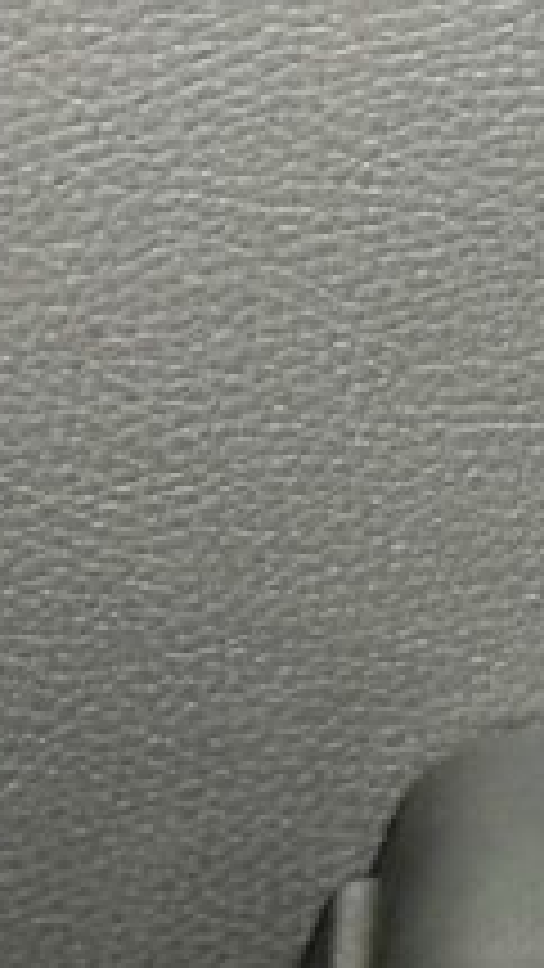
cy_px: 486
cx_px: 1951
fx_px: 6383
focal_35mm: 249
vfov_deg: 8.7
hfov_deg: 4.6
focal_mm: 6.86
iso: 640
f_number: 1.78
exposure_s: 1/30
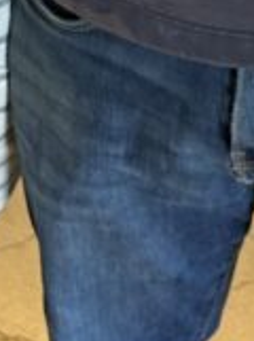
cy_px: -352
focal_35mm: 153
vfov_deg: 11.6
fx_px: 1503
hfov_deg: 9.6
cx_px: -25
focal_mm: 6.86
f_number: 1.78
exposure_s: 1/60
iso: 160
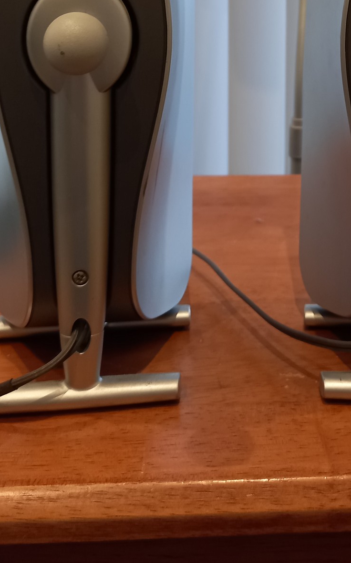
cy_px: 5
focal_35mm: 54
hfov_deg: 23.5
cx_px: 291
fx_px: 827
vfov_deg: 34.3
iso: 200
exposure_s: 1/33.3
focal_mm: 4.6
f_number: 2
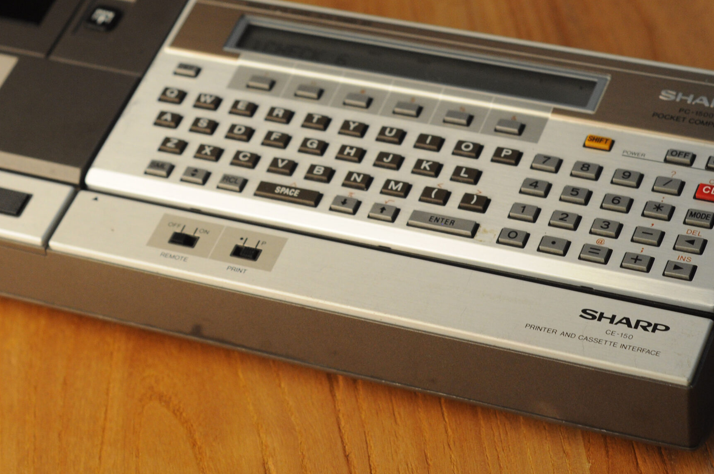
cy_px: 146
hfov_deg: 18.4
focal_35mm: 111
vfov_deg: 12.3
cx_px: 268
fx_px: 2199
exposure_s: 1/40
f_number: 4.5
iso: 640
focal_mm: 50
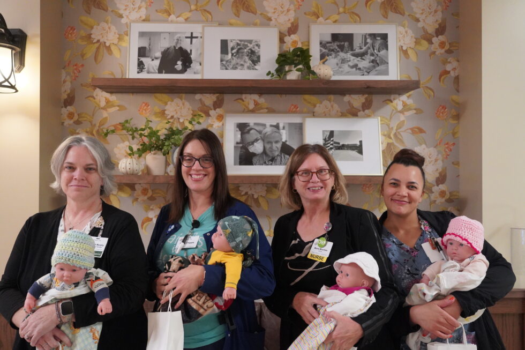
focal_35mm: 36
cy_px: 175
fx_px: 525
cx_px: 262
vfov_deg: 36.9
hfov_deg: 53.1
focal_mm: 36
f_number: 5
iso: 10000
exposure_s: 1/160
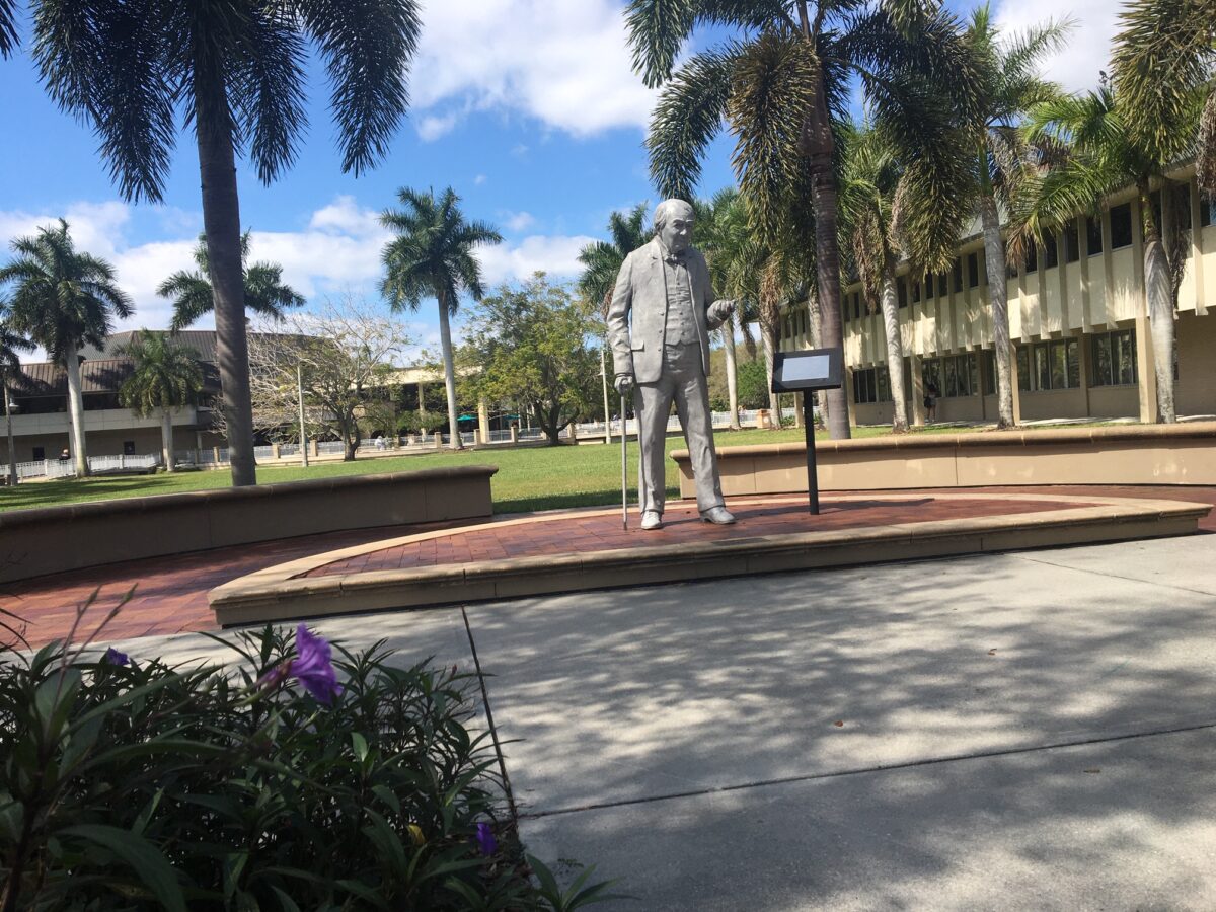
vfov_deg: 48.2
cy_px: 456
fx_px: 1019
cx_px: 608
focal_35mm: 29
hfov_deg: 61.7
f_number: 2.2
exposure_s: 1/1479
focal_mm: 4.15
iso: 25
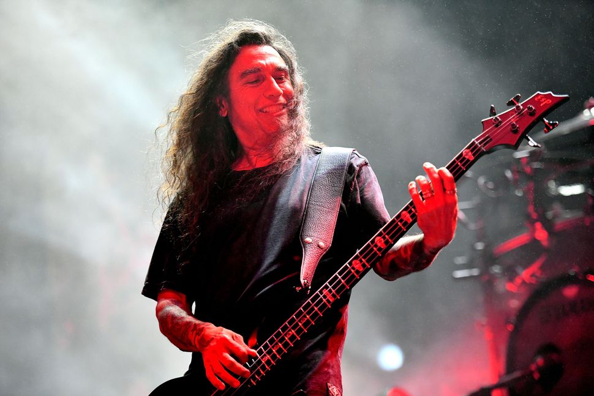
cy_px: 198
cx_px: 297
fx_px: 2228
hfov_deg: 15.2
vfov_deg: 10.2
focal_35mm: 135
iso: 3200
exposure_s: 1/1600
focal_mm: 135
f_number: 3.5
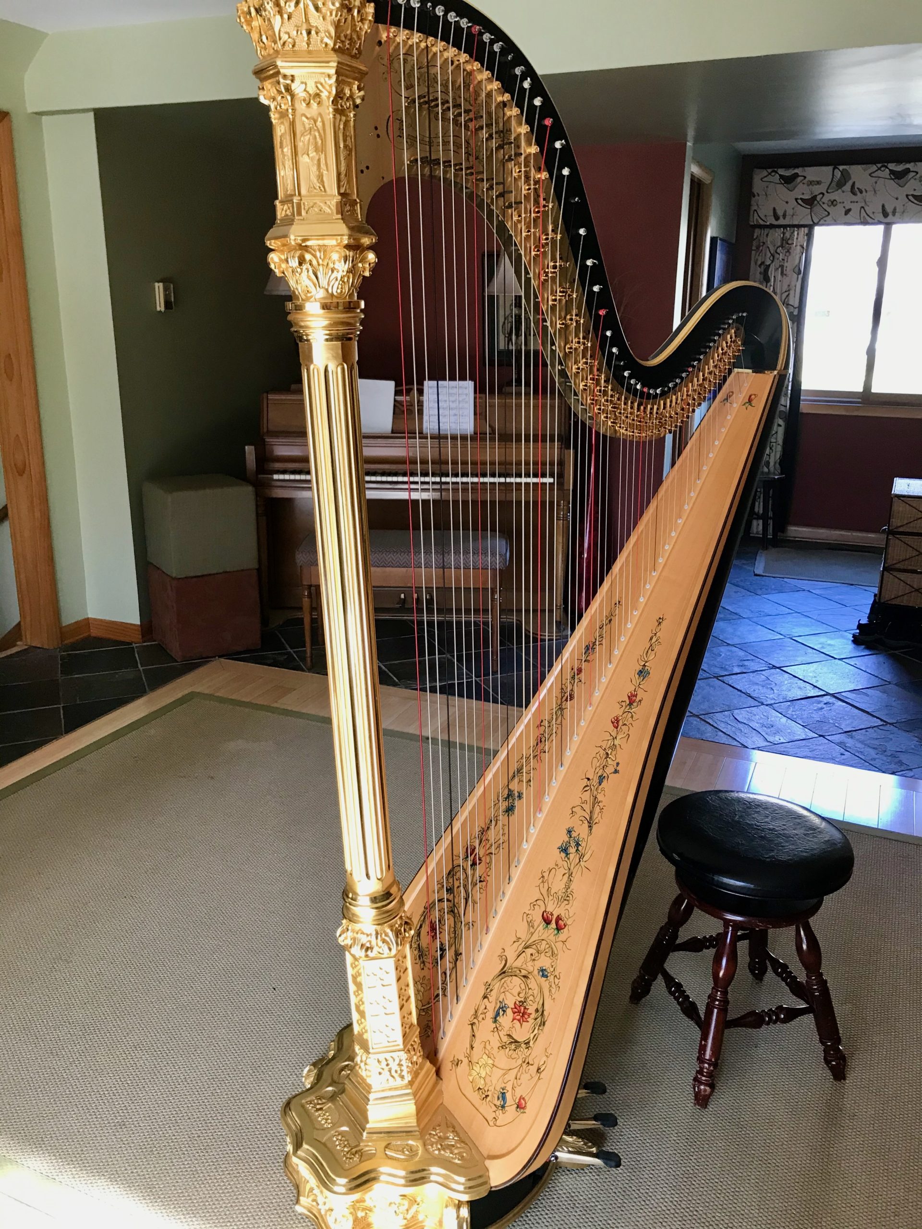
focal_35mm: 28
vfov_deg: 63.4
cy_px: 614
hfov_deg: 49.7
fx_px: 994
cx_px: 461
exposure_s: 1/24
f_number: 1.8
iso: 40
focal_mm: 3.99
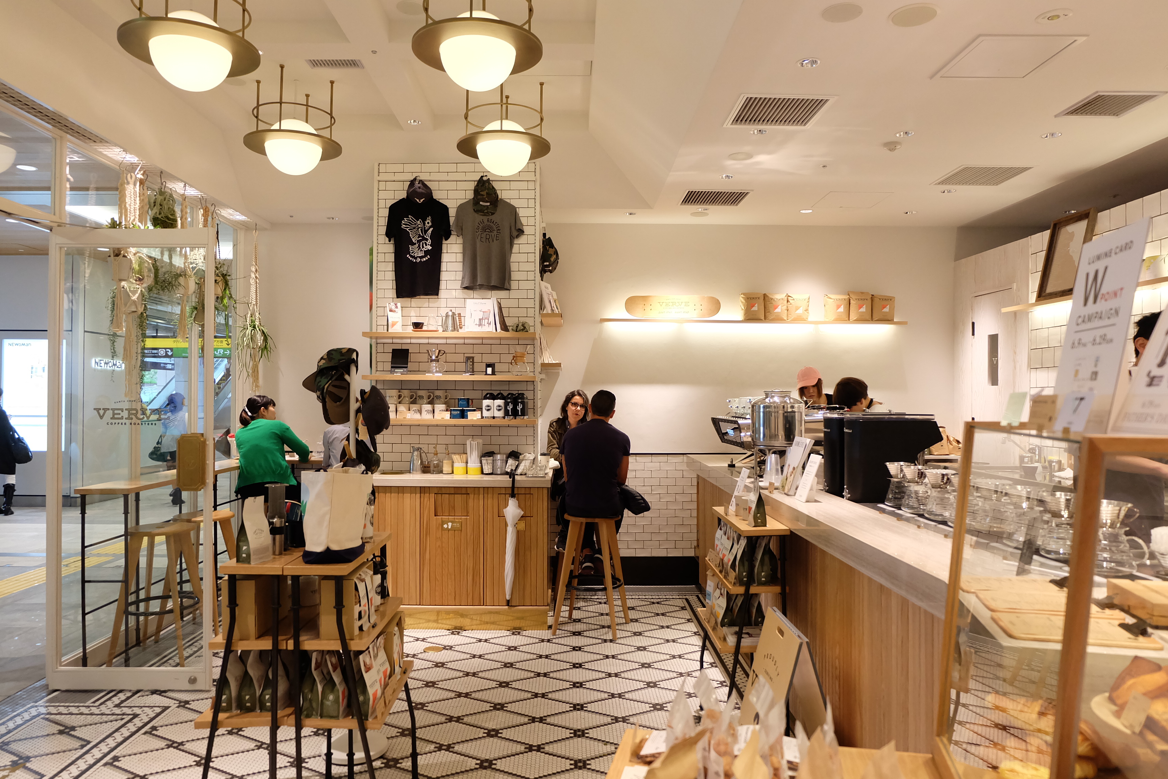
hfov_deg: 73.7
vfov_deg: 53.1
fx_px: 779
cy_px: 390
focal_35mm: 24
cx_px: 584
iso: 1600
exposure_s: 1/160
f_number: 3.5
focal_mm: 16
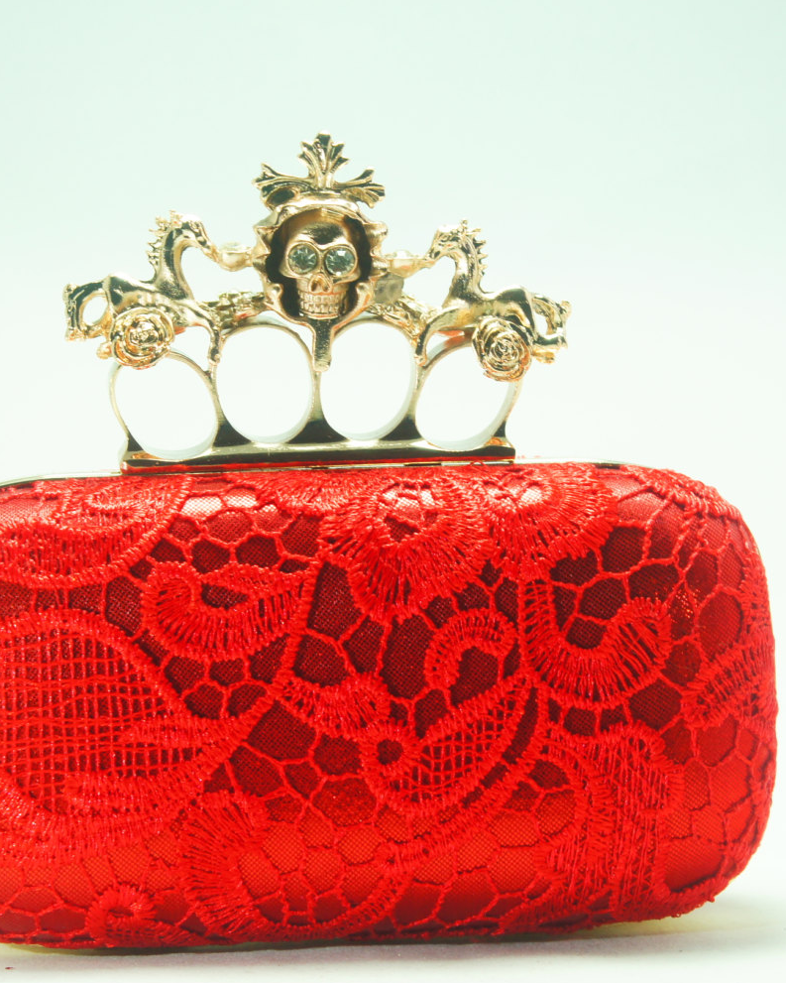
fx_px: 4332
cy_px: 492
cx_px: 312
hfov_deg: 10.4
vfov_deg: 12.9
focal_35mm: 149
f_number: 9
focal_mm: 70
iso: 200
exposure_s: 1/4
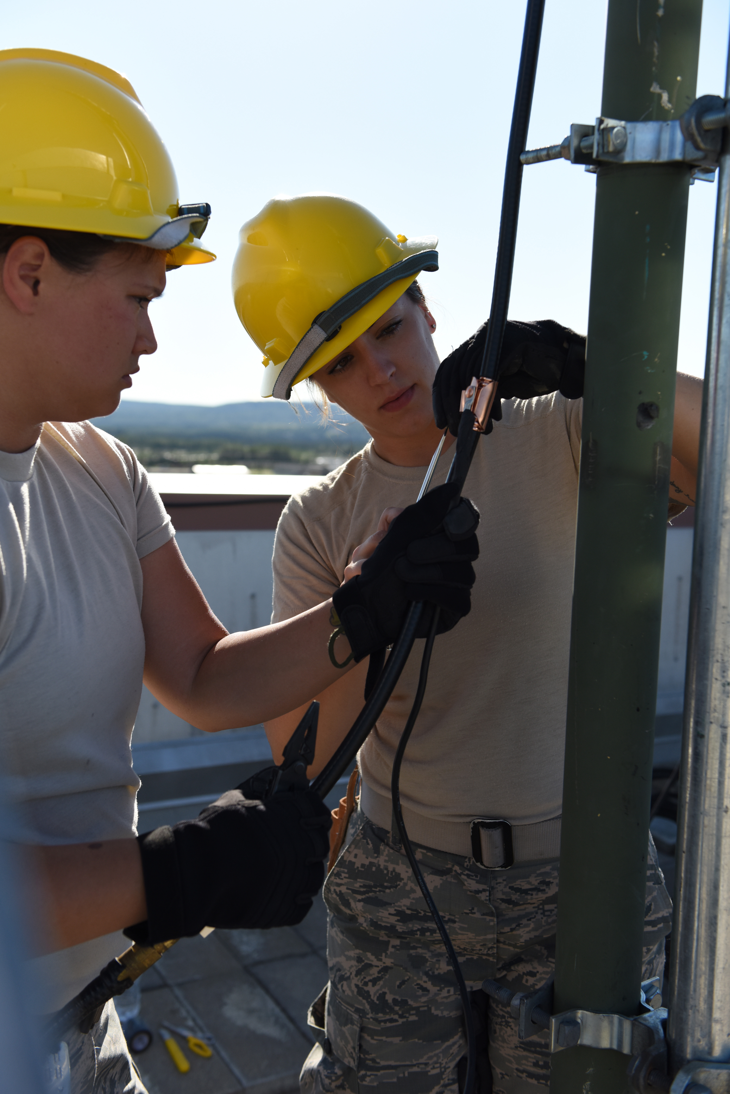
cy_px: 547
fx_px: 1216
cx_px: 365
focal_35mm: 40
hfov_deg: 33.4
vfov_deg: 48.4
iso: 400
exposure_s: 1/2500
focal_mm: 40
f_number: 5
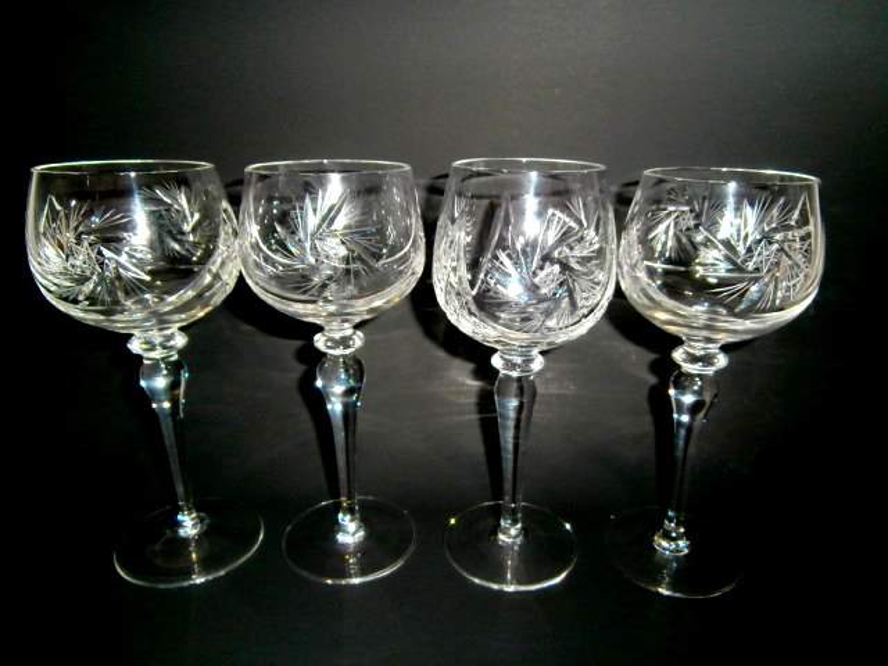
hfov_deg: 71.6
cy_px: 333
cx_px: 444
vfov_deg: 56.8
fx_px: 616
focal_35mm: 24
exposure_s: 1/30
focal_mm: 4.2
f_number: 3
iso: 200
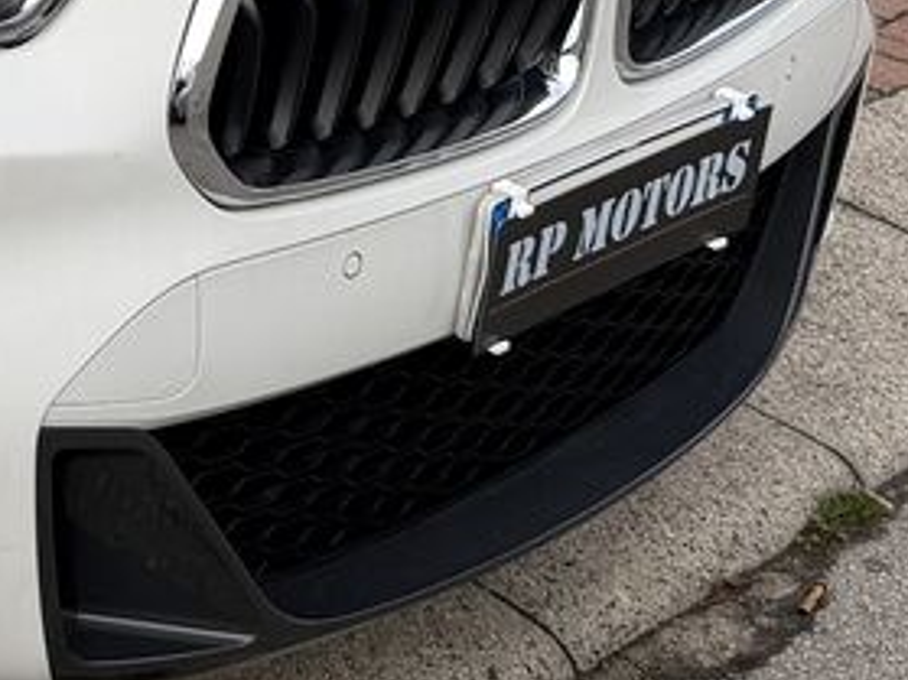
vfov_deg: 11.3
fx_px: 3251
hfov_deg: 14.7
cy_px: -472
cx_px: -485
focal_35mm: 124
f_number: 1.78
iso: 80
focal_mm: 6.76
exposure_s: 1/1464
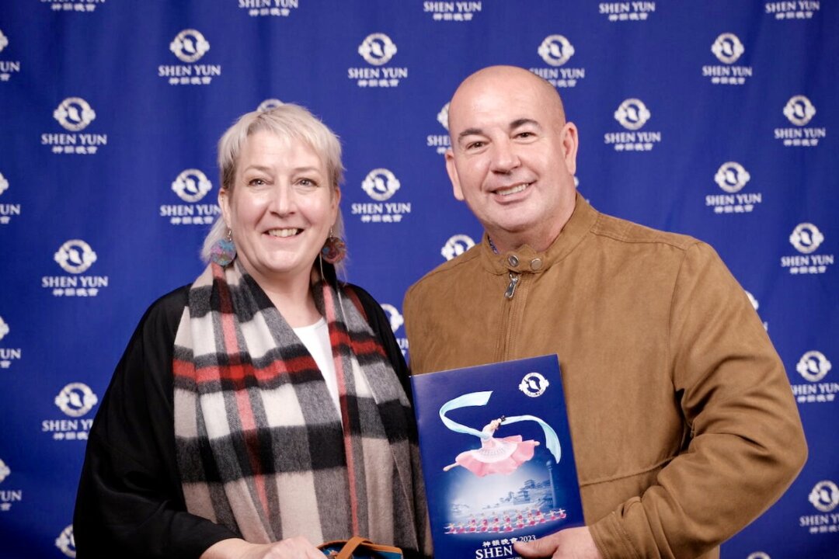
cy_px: 280
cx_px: 420
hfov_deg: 38.9
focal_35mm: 51
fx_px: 1188
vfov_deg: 26.5
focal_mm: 34.2
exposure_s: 1/100
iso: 640
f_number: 2.8
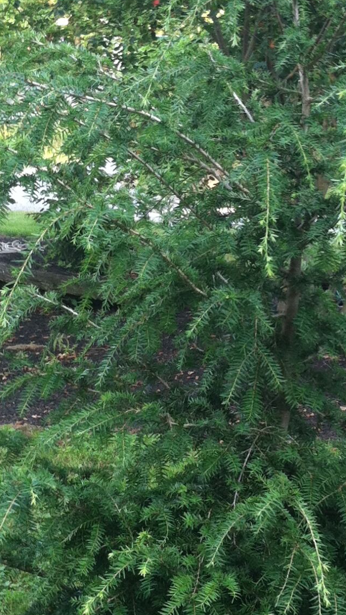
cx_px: 256
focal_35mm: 86
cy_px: 278
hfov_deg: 14.0
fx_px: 1402
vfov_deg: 24.7
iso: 80
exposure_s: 1/30
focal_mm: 3.85
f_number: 2.8
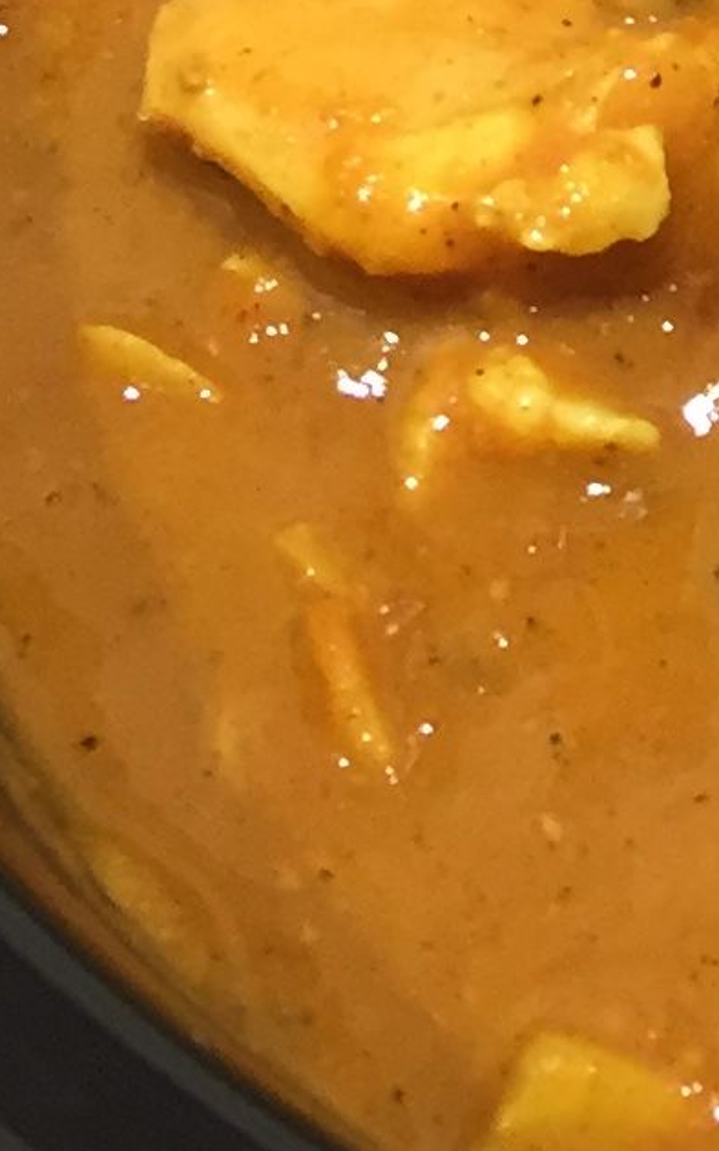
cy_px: -648
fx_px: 4988
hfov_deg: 7.7
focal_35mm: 159
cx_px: 1641
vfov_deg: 12.4
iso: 125
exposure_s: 1/33
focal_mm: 4.15
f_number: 2.2
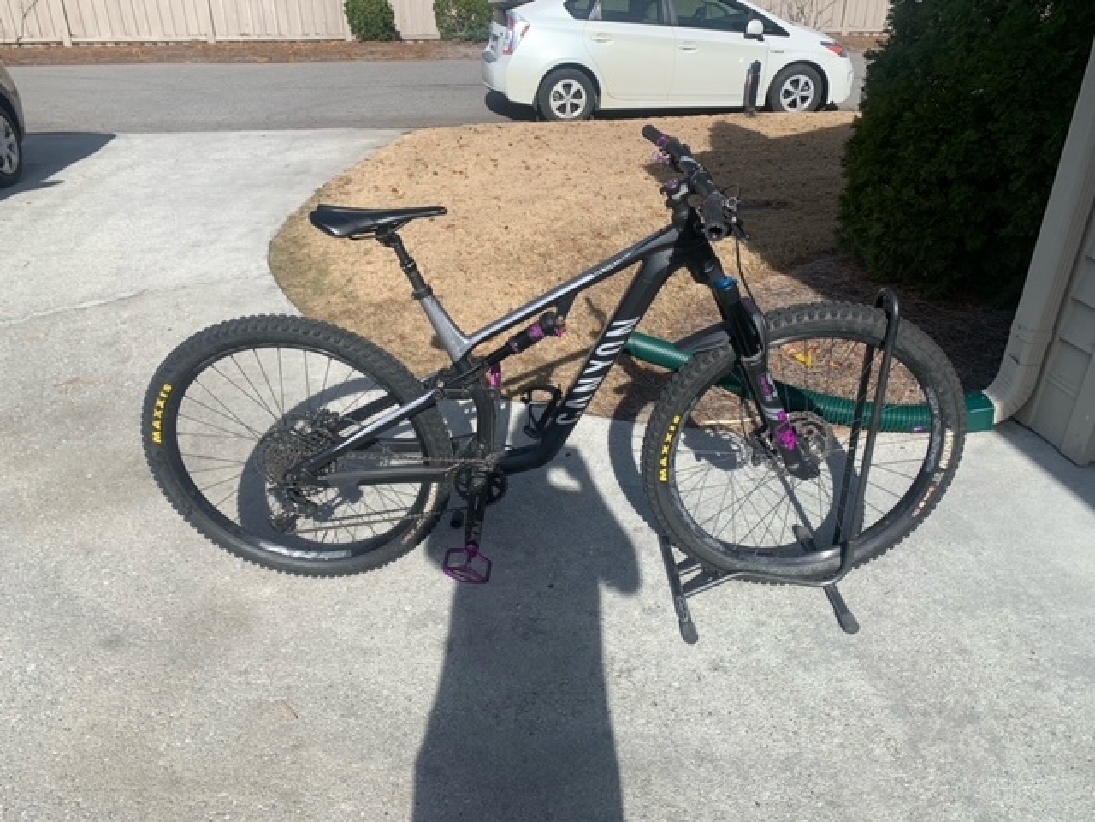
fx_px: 822
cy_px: 411
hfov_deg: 67.3
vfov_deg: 53.1
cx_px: 548
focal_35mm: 26
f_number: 1.8
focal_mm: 4.25
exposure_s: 1/2309
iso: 25
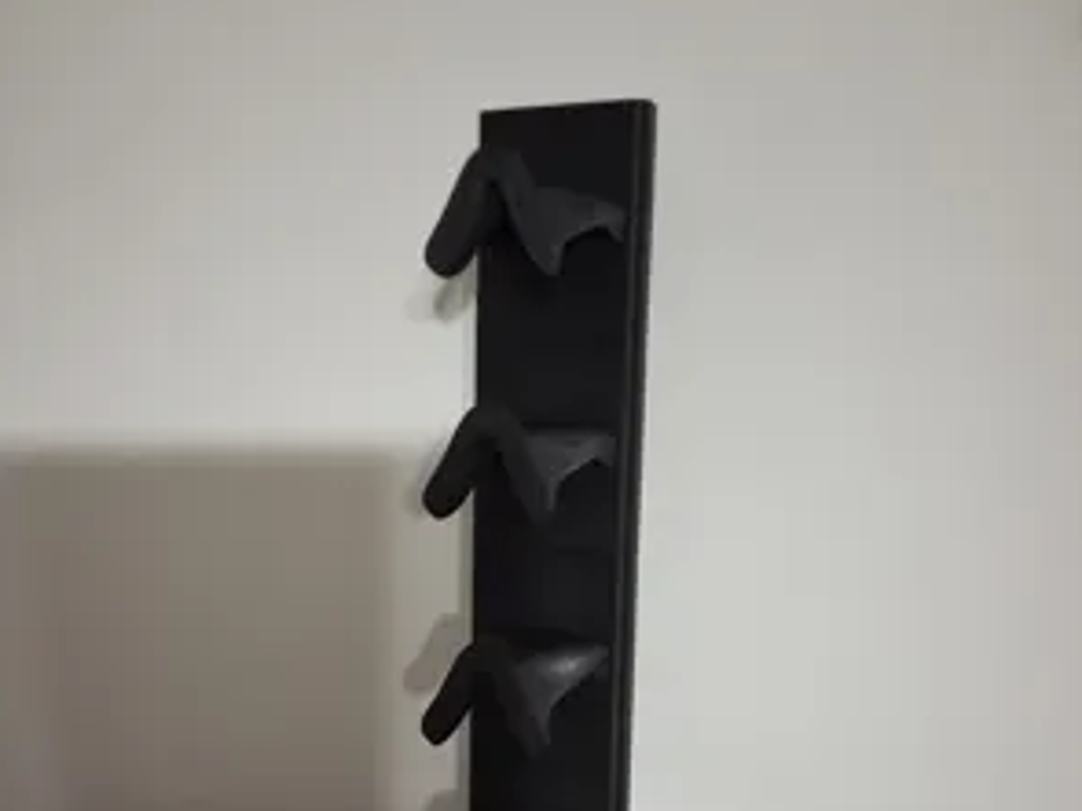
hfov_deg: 49.0
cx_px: 543
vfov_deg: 36.6
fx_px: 1187
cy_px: 628
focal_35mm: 38
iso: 250
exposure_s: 1/24
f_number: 1.9
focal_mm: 2.91
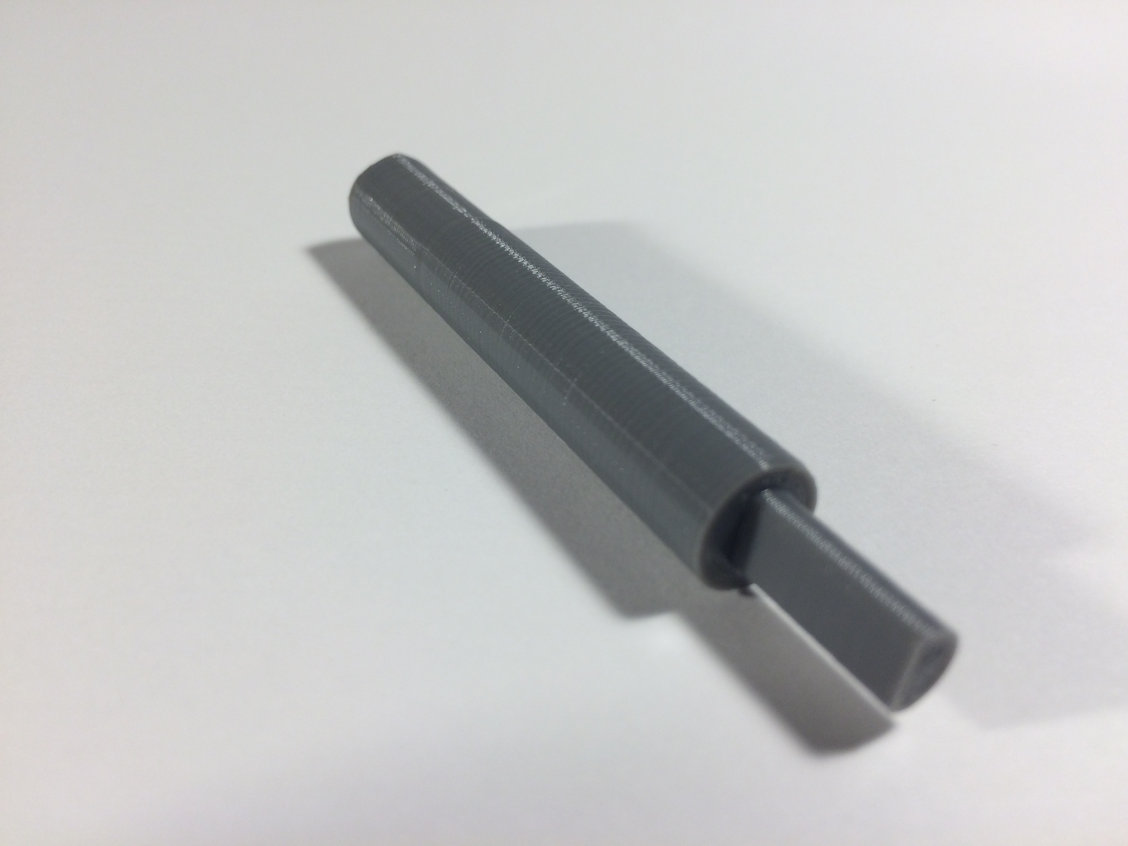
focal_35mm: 29
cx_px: 564
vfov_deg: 48.2
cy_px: 423
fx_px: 945
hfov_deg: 61.7
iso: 32
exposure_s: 1/60
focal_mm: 4.15
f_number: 2.2
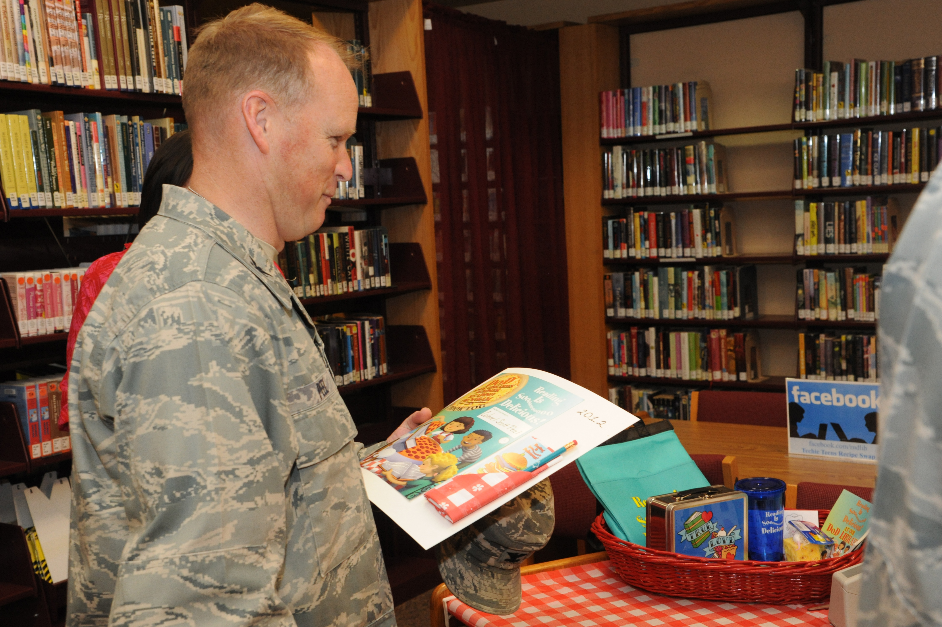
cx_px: 471
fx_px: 1255
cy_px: 314
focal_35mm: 48
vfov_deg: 28.0
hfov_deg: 41.1
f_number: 9
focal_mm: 48
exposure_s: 1/60
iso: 2500
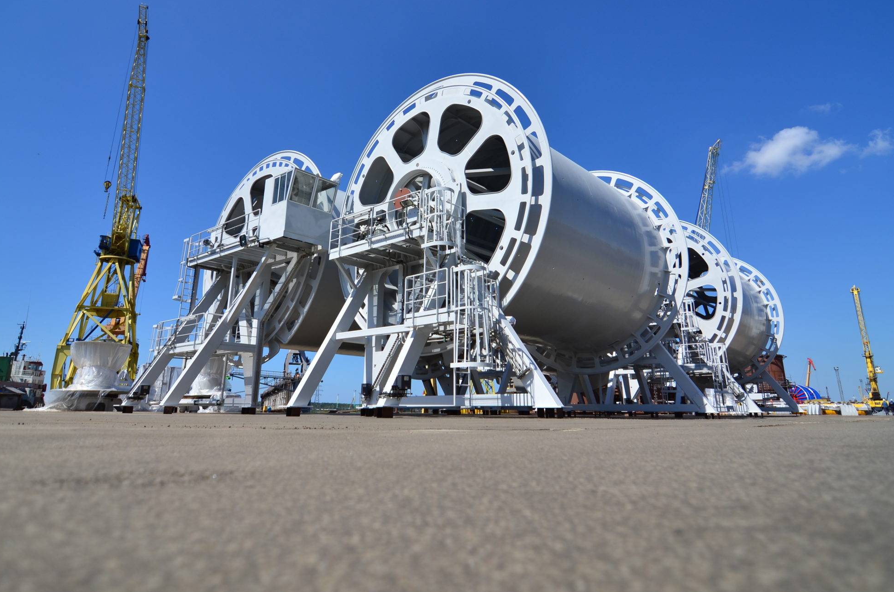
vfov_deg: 57.1
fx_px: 537
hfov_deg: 79.6
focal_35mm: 22
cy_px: 225
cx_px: 449
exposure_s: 1/3200
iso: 100
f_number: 2.8
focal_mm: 11
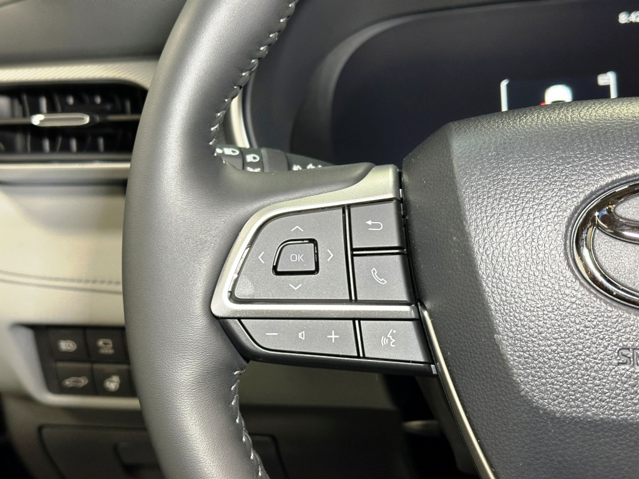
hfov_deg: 39.7
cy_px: 240
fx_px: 886
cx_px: 320
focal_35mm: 48
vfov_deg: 30.3
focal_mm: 6.86
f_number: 1.78
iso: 320
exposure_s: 1/40
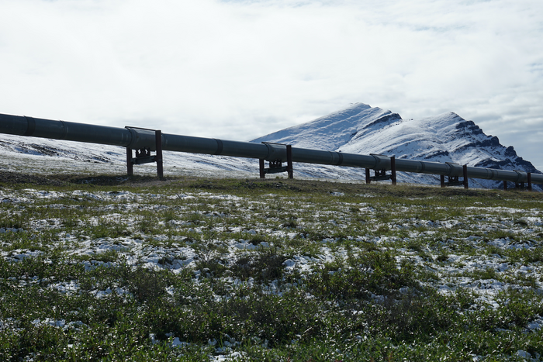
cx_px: 272
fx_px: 1056
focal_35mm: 70
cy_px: 181
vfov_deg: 19.5
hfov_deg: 28.8
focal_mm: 70
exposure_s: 1/640
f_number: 10
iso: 100
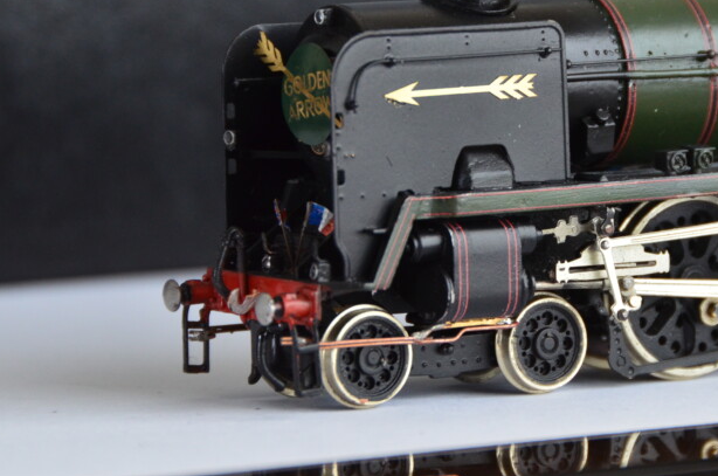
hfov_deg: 4.9
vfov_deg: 3.2
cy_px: 184
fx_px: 8461
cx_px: 505
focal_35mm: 425
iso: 800
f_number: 7.1
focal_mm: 170
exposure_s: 1/40
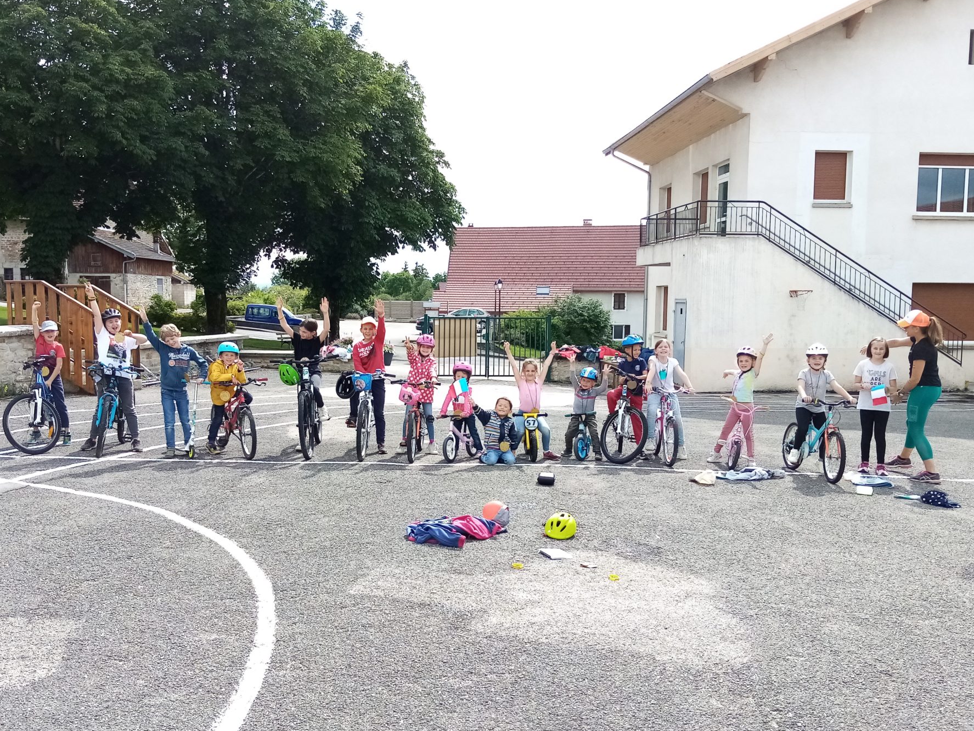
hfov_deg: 59.9
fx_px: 844
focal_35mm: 30
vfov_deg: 46.7
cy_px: 409
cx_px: 448
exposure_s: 1/629
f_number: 1.8
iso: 104
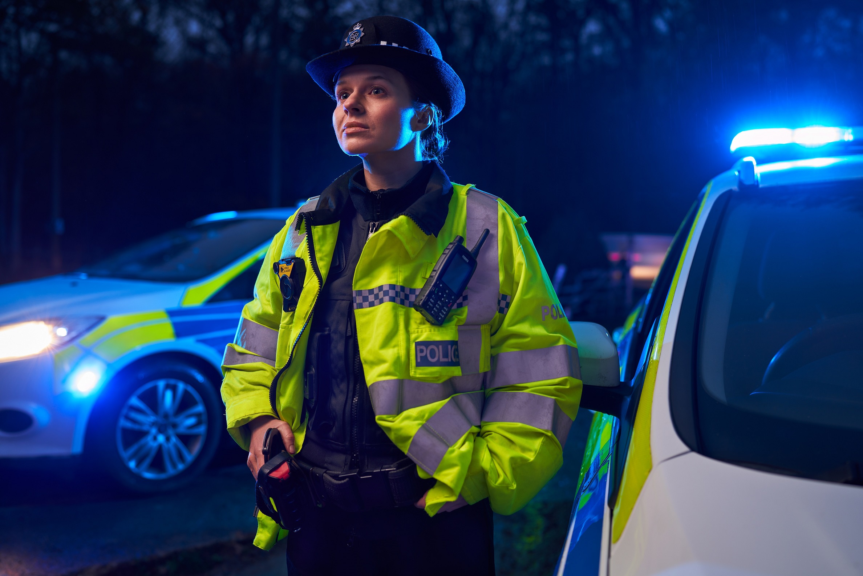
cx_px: 432
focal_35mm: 35
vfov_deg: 37.9
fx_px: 839
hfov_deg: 54.4
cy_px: 288
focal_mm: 35
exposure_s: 1/8
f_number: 2.2
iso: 50
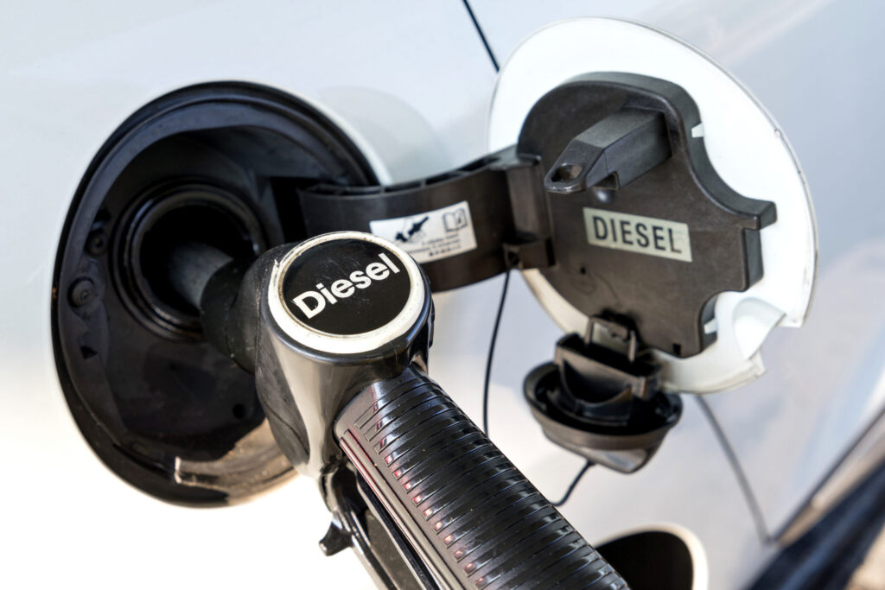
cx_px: 442
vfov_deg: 24.6
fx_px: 1352
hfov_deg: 36.2
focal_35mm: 55
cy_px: 295
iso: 100
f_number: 5
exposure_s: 1/60
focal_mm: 37.2
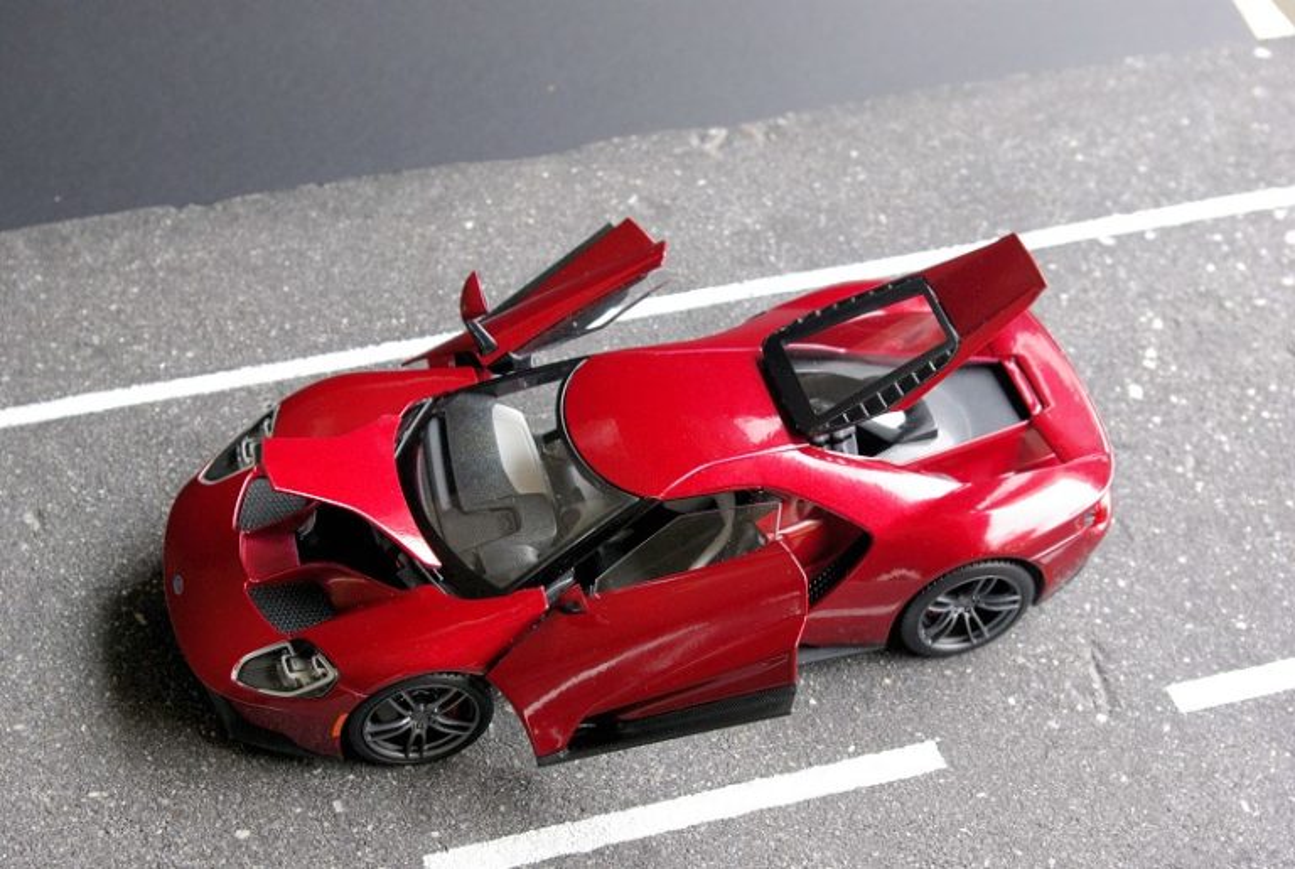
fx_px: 1892
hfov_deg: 37.8
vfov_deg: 25.9
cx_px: 648
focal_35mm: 52
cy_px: 434
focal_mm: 35
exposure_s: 1/3.33
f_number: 8
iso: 400
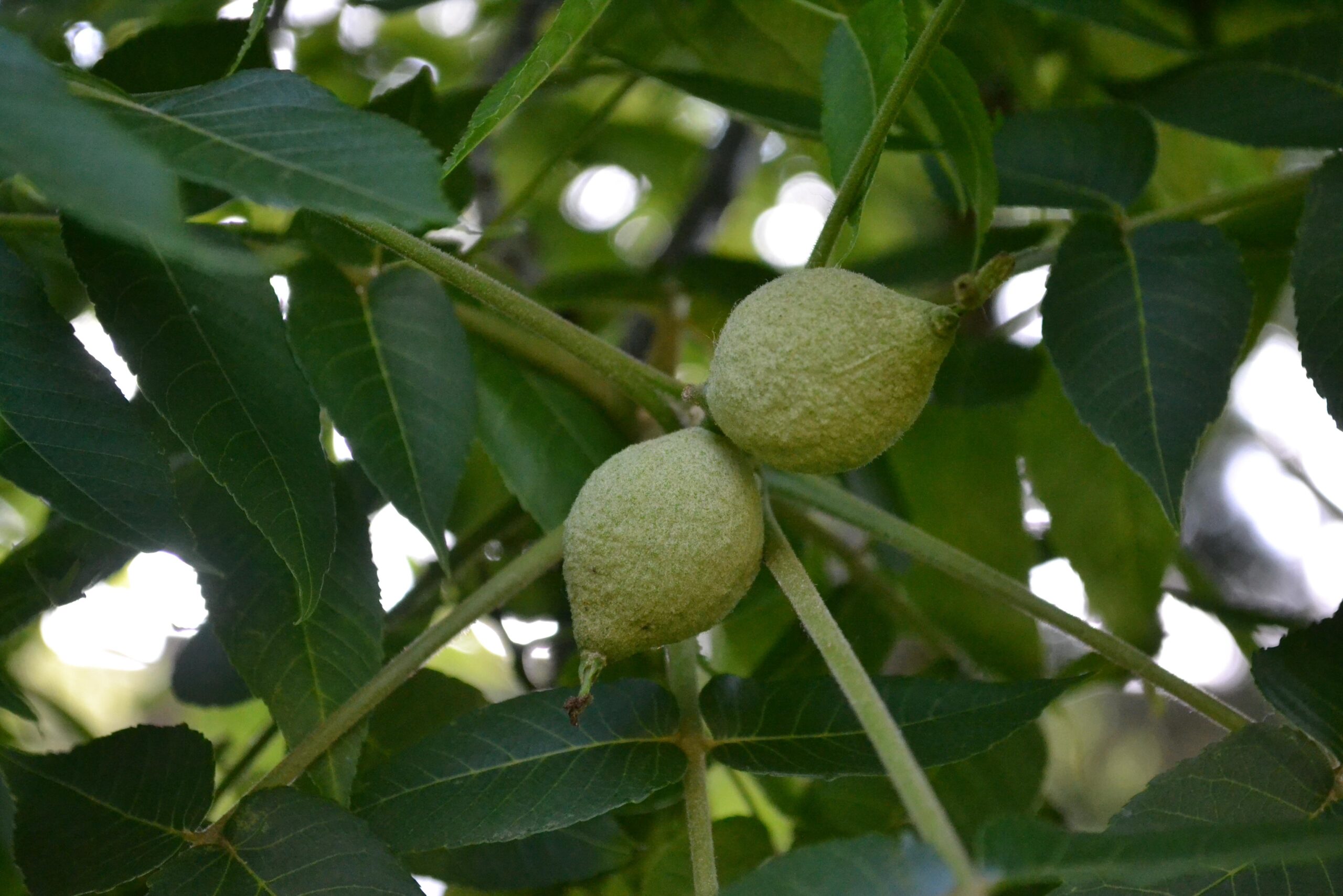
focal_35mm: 82
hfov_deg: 24.6
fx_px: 3078
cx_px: 672
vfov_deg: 16.6
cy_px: 448
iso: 3200
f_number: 5.6
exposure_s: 1/500
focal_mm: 55
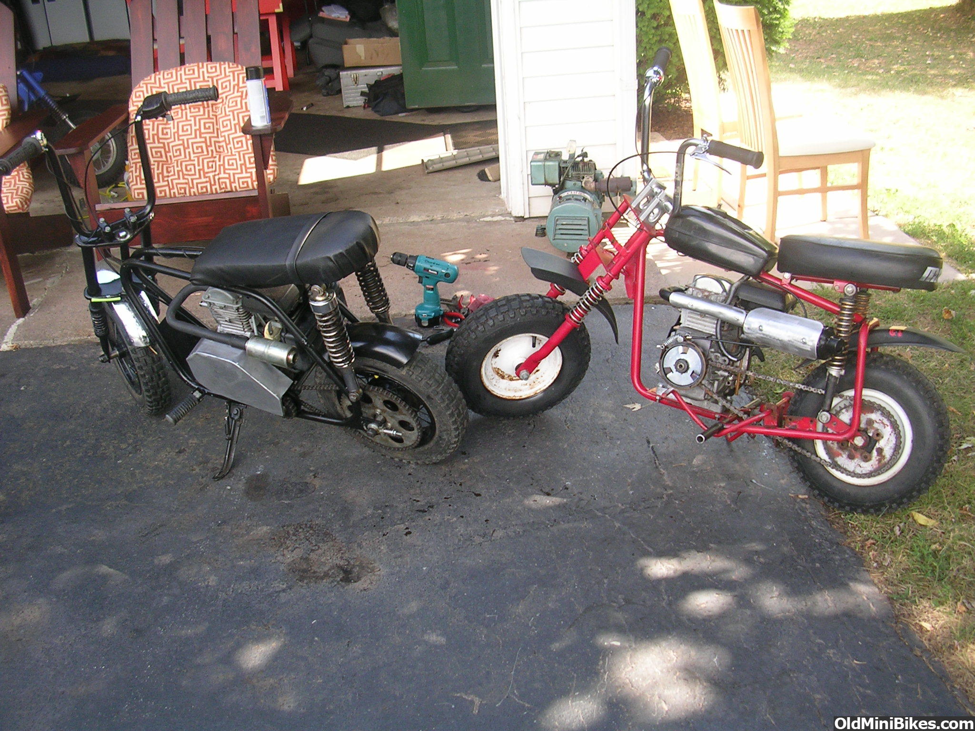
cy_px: 366
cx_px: 488
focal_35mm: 38
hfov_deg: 49.0
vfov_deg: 37.7
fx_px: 1070
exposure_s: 1/111
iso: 50
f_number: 2.8
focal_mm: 5.8
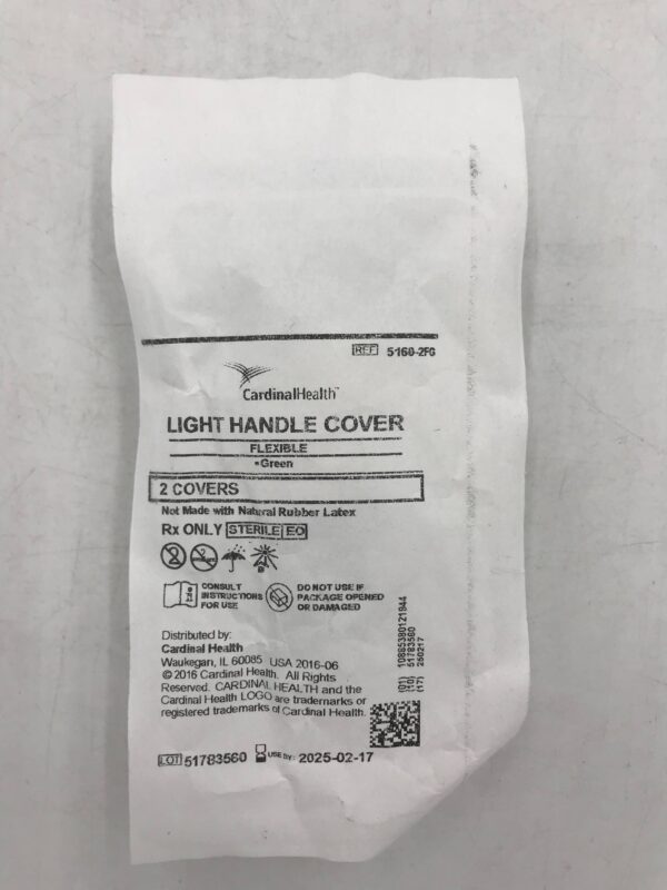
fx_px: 719
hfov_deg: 49.7
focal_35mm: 28
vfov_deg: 63.4
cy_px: 445
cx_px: 334
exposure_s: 1/307
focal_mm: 3.99
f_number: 1.8
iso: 20
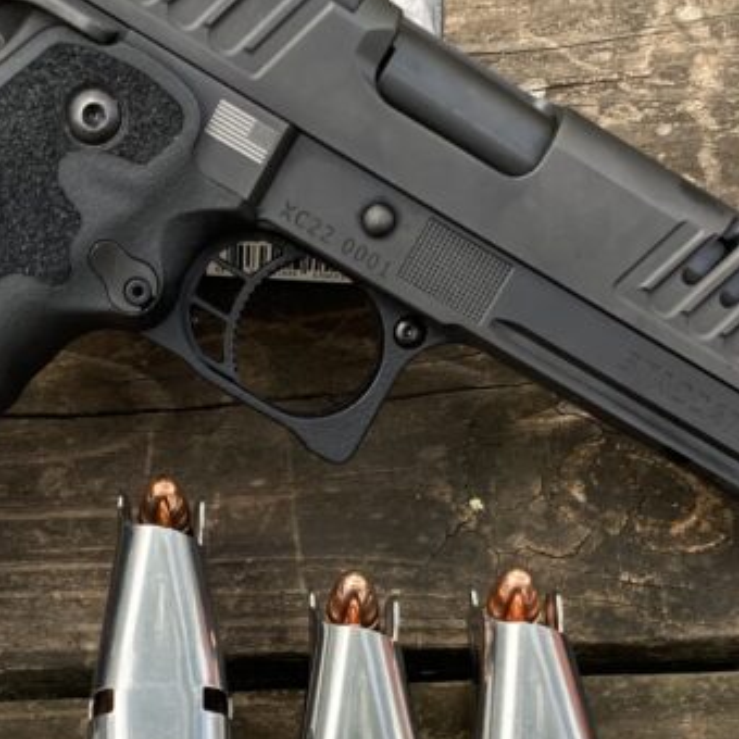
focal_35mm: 83
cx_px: 172
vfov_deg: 20.5
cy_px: 649
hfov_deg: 20.7
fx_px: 2005
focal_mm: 3.99
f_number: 1.8
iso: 20
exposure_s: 1/329
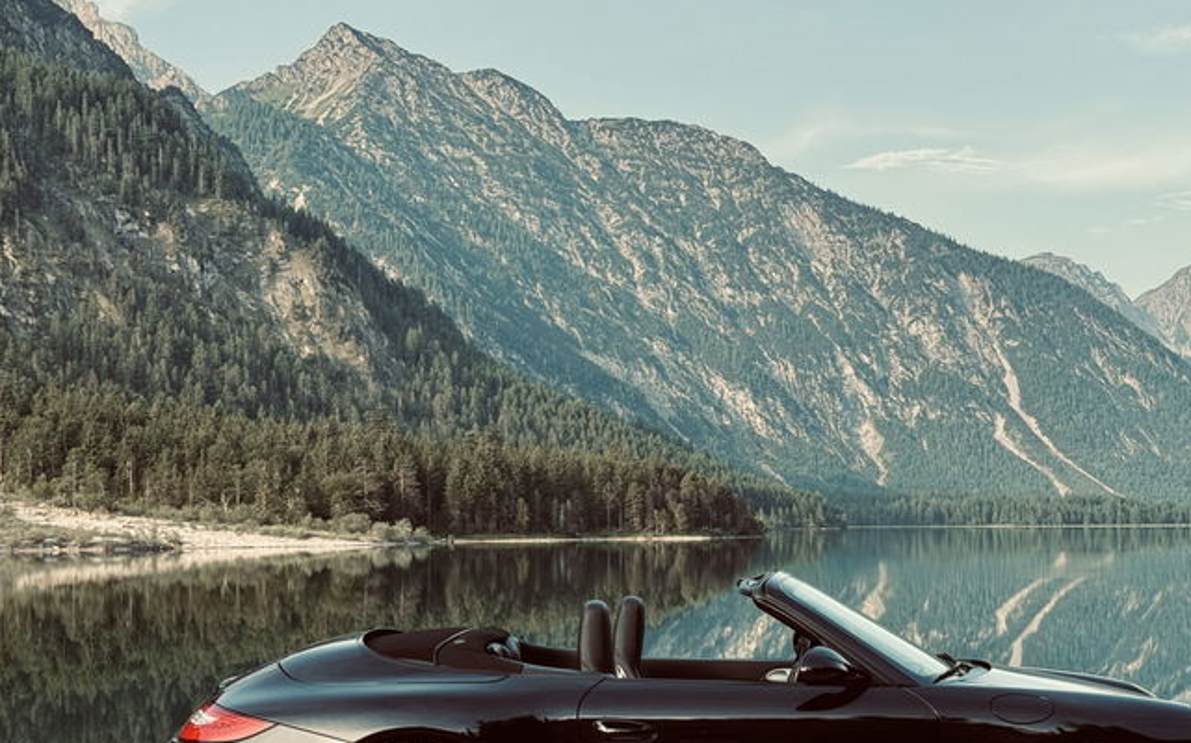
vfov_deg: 21.2
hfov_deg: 33.4
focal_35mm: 61
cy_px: 470
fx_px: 1979
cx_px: 695
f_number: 1.78
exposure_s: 1/1027
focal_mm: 6.76
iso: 80
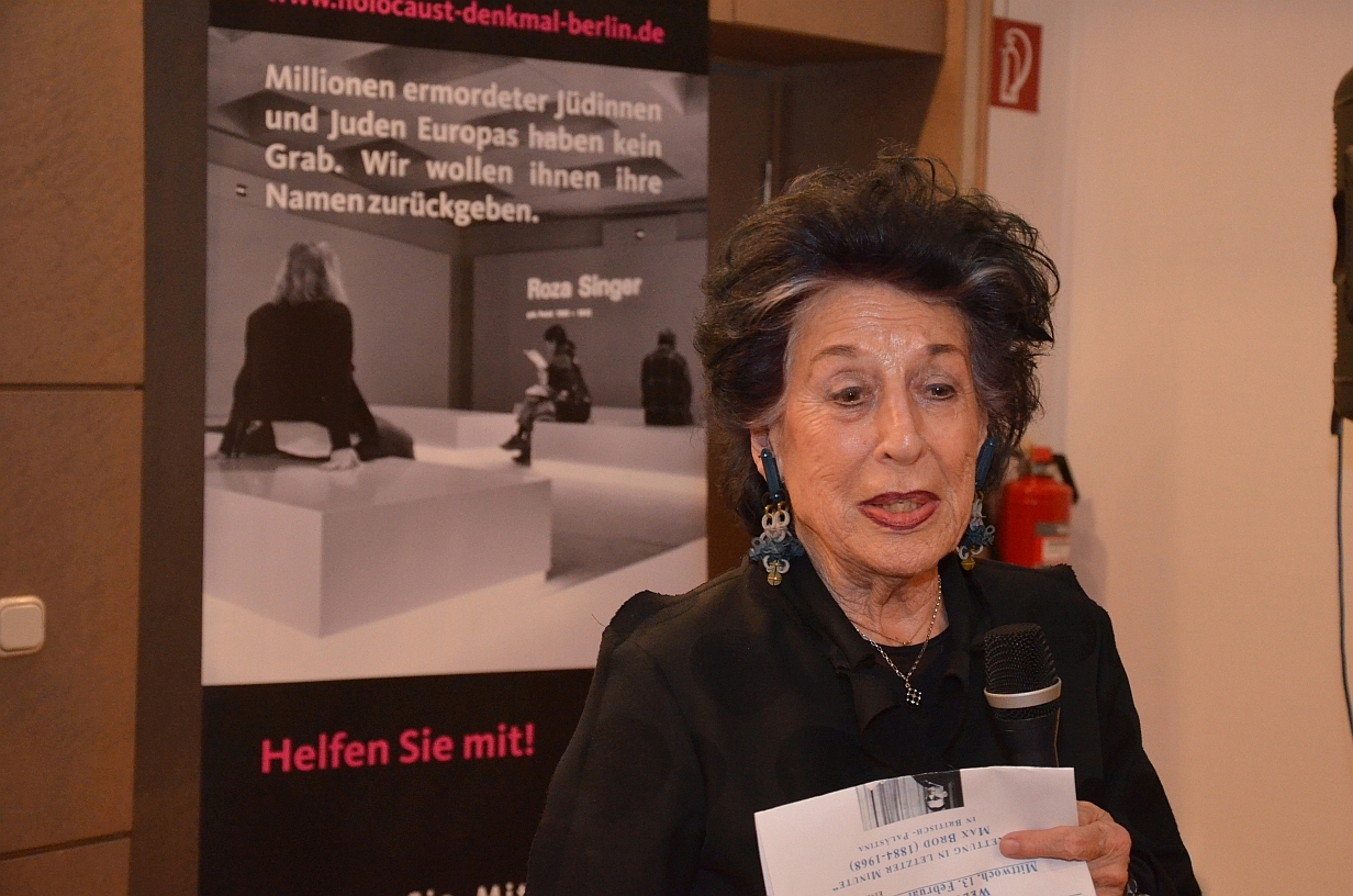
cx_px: 676
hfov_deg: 28.1
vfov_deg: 18.8
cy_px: 448
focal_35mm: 72
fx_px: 2700
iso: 3200
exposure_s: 1/60
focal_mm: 48
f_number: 4.8
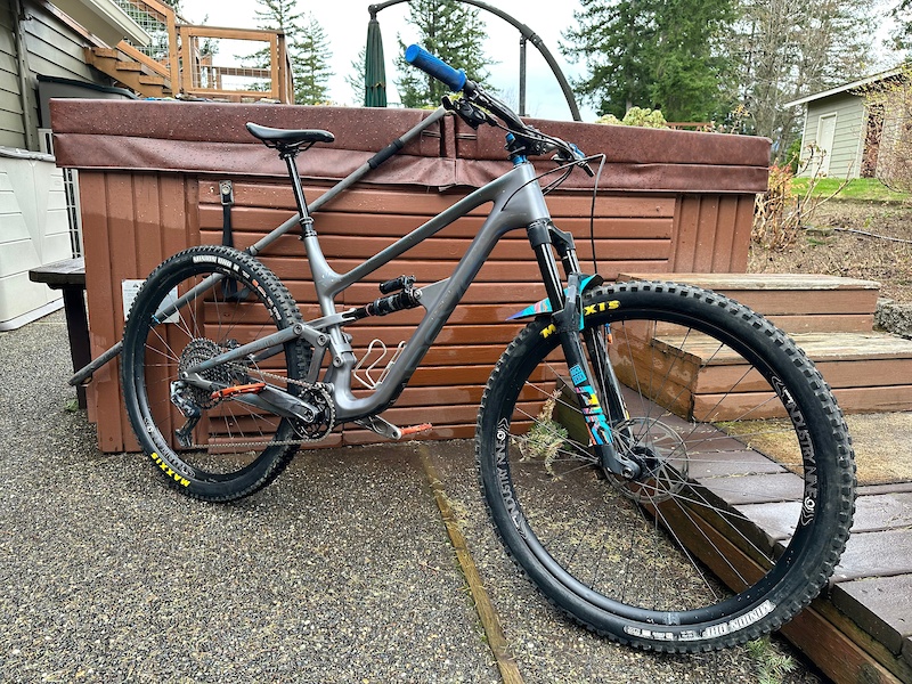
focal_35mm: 24
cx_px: 456
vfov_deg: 56.8
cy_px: 342
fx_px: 632
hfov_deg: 71.6
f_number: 1.78
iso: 100
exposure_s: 1/140
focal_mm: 6.86
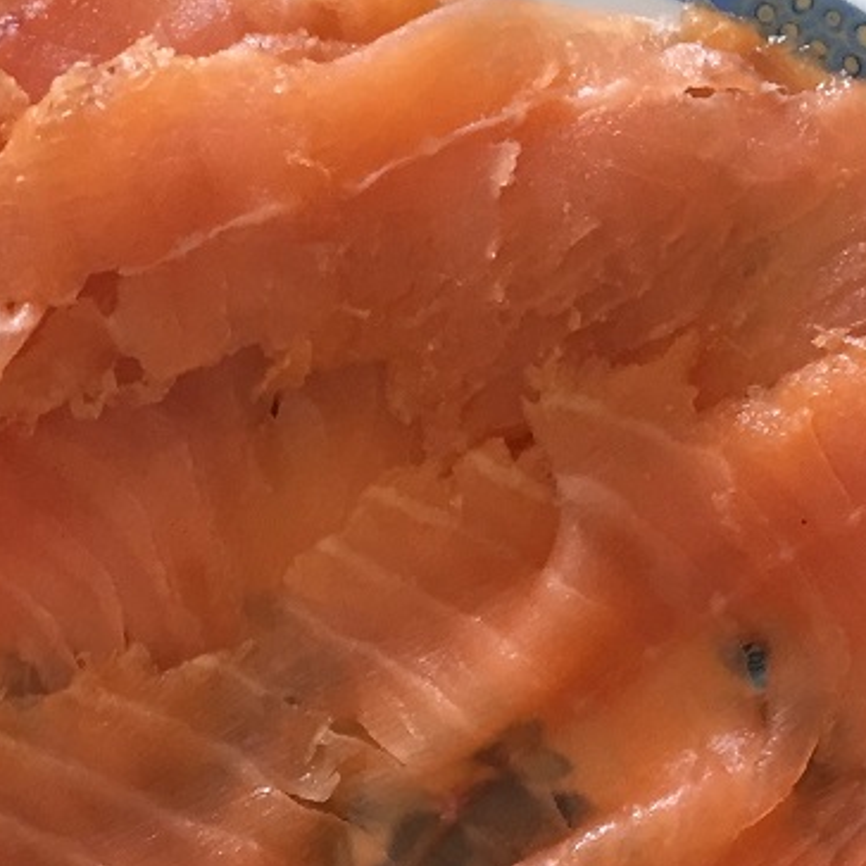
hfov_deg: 18.7
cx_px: 200
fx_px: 2604
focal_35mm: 92
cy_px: 999
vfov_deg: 18.1
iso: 125
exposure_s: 1/33
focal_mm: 4.15
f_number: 2.2
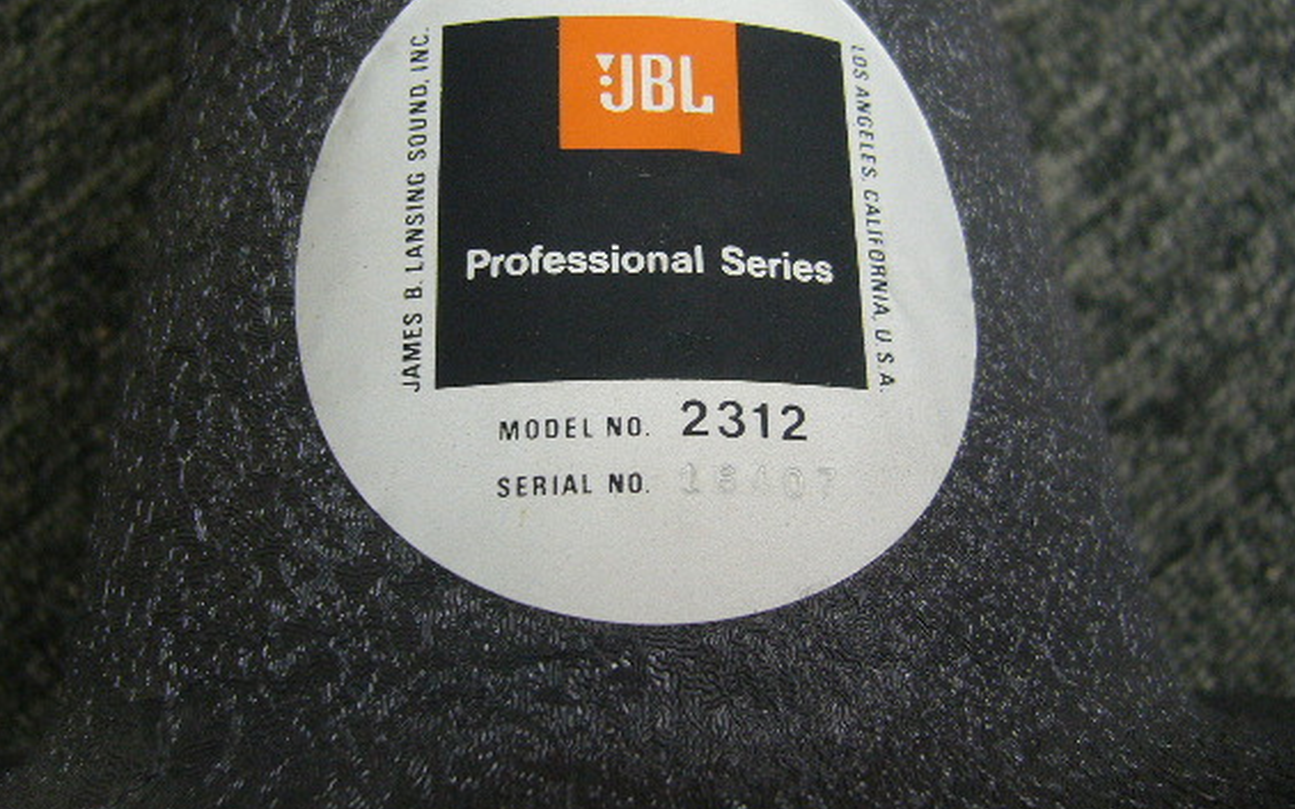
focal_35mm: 42
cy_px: 309
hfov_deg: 47.2
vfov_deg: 30.4
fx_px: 1482
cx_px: 642
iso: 100
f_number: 2.8
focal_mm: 5.8
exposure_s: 1/13
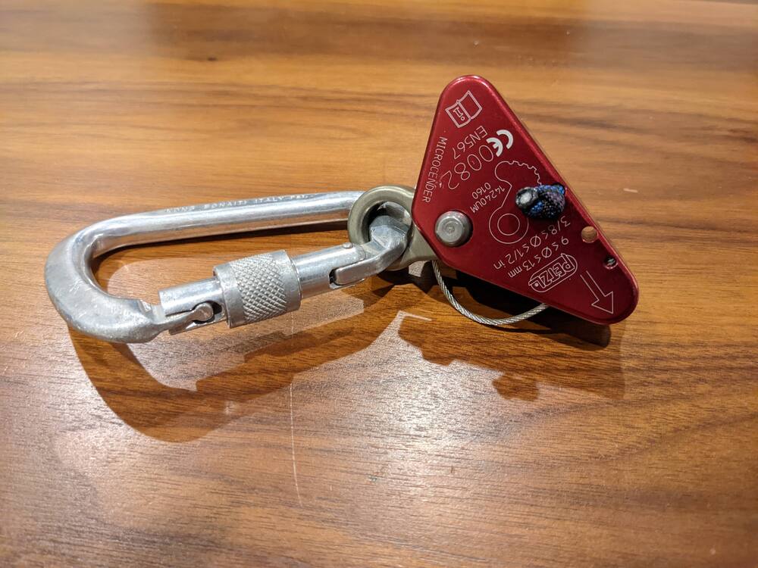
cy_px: 284
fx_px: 591
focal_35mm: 27
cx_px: 379
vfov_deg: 51.4
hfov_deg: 65.3
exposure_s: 1/24
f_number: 1.73
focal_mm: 4.38
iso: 252
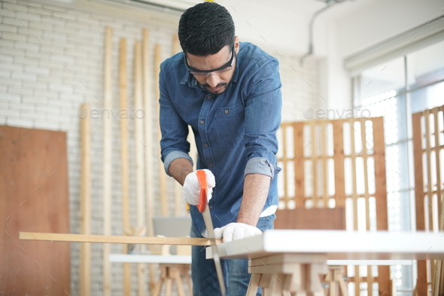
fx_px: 616
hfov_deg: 39.6
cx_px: 222
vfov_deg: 27.0
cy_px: 148
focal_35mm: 50
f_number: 2
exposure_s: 1/1000
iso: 1250
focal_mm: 50
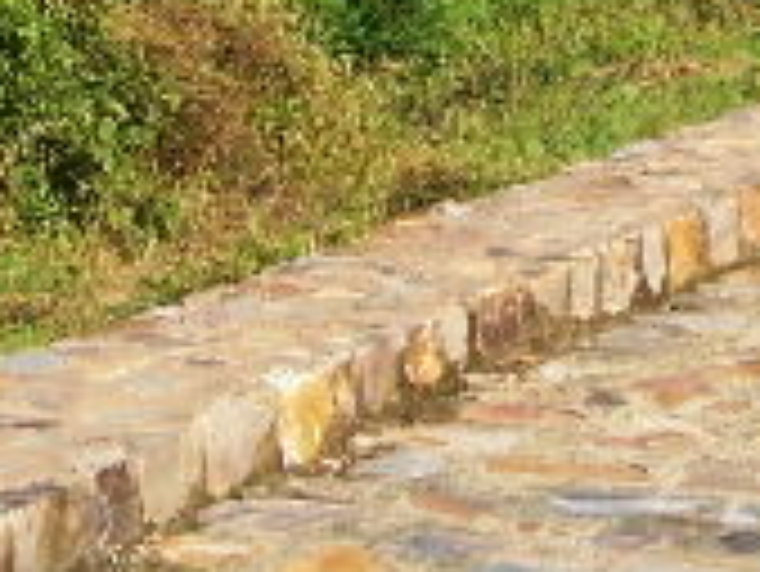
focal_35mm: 153
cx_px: 760
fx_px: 3362
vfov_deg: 9.2
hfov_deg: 12.7
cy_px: -477
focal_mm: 6.3
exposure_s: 1/94
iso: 80
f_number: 8.2
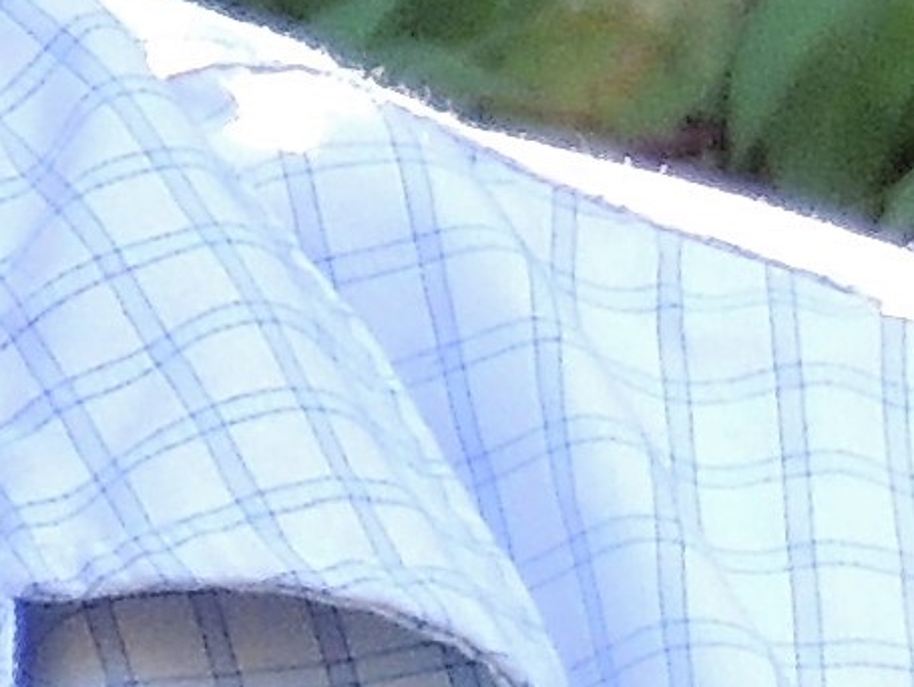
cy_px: -536
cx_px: -1236
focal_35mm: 478
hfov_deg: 4.1
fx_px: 12631
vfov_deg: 3.1
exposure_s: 1/100
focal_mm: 16
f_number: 4.1
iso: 220
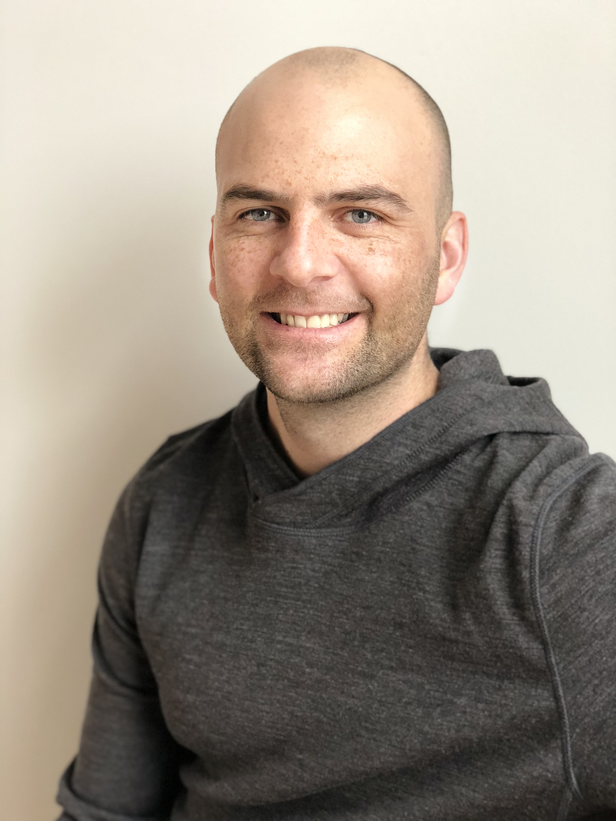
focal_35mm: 52
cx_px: 308
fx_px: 1234
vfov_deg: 36.8
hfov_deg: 28.0
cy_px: 410
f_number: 2.4
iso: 160
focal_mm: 6
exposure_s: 1/24
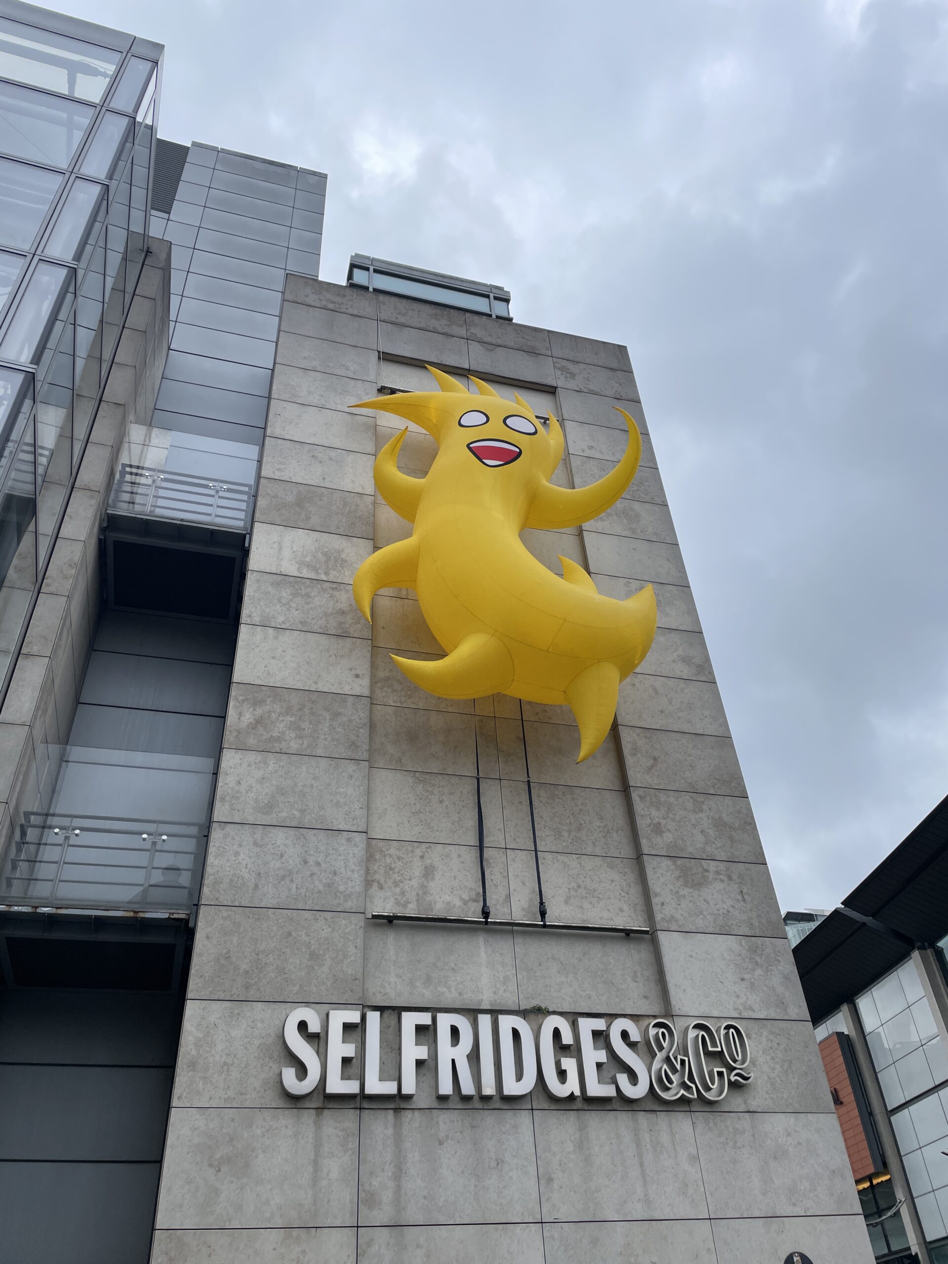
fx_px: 949
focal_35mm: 26
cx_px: 474
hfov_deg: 53.1
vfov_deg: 67.3
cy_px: 632
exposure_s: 1/1366
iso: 32
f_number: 1.6
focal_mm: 4.2
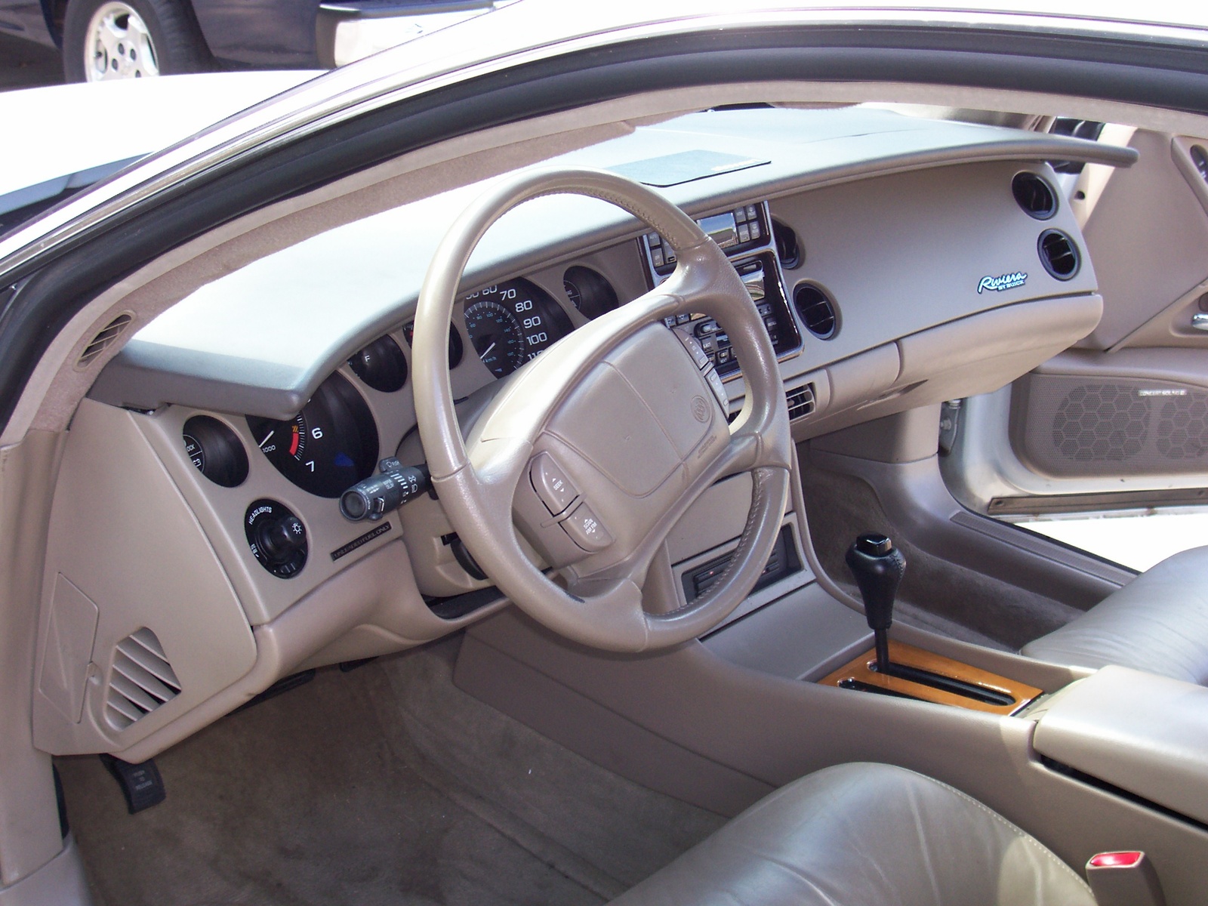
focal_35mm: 53
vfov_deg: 27.5
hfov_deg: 36.2
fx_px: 1850
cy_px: 453
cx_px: 604
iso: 80
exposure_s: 1/73.3
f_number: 3.2
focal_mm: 8.7
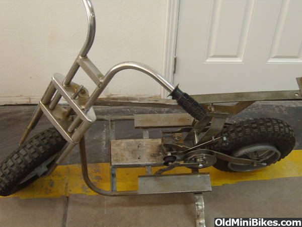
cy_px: 114
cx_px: 151
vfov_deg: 32.9
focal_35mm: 44
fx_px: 384
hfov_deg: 42.9
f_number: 3.1
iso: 183
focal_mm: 9.2
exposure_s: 1/45
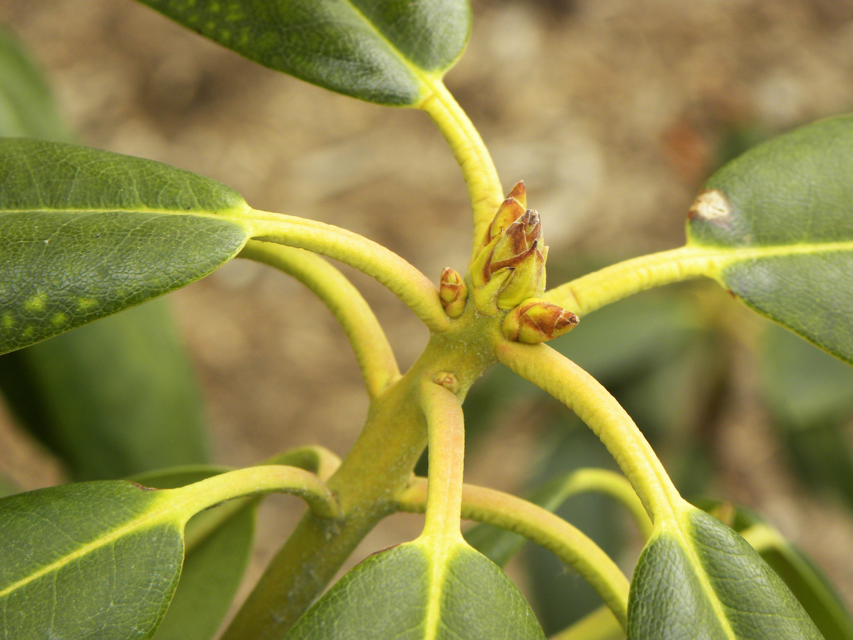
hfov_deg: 16.8
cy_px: 320
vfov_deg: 12.7
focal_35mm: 117
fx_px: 2883
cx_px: 426
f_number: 4
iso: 81
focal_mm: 20.8
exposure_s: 1/80.8
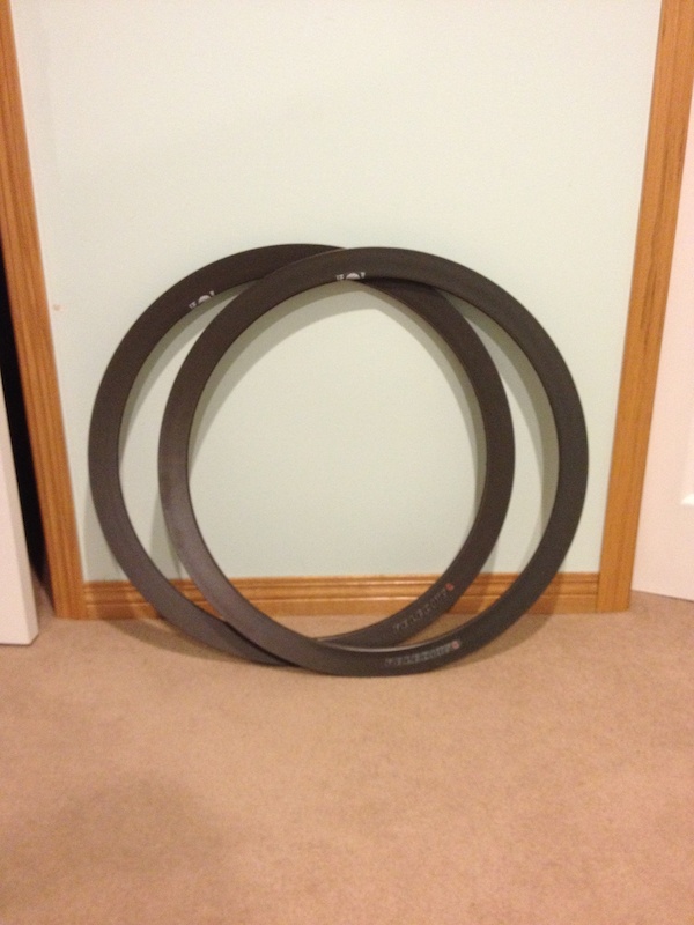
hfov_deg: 40.7
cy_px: 462
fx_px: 936
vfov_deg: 52.6
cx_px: 347
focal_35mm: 35
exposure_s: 1/20
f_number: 2.4
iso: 320
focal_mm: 4.28
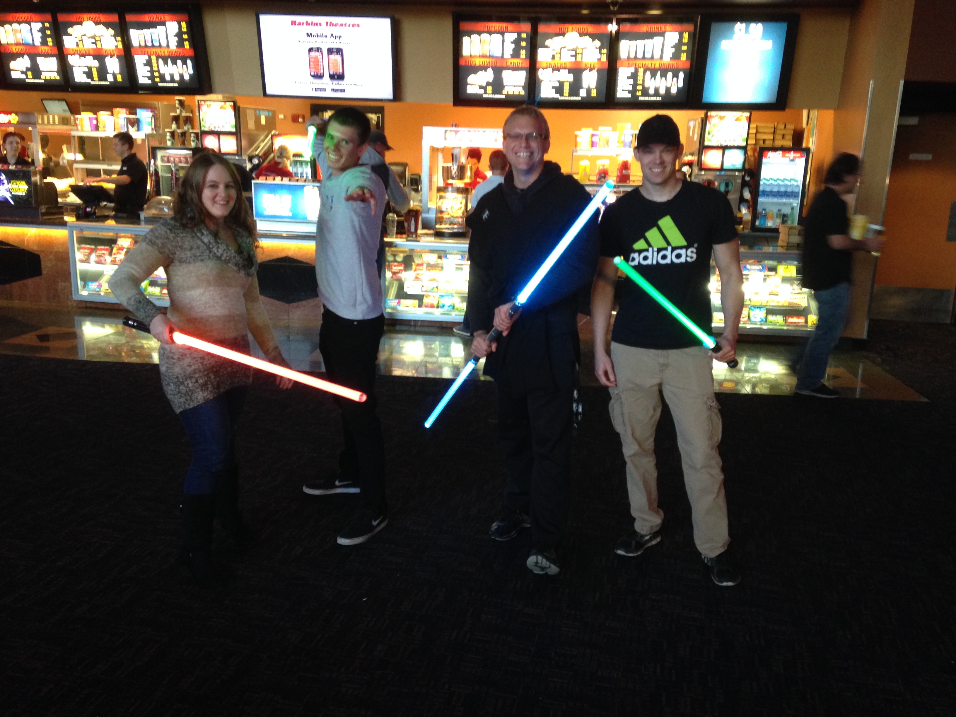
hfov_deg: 55.4
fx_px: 911
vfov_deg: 42.9
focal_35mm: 33
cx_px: 478
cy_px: 358
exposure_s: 1/20
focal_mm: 4.12
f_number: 2.4
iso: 250
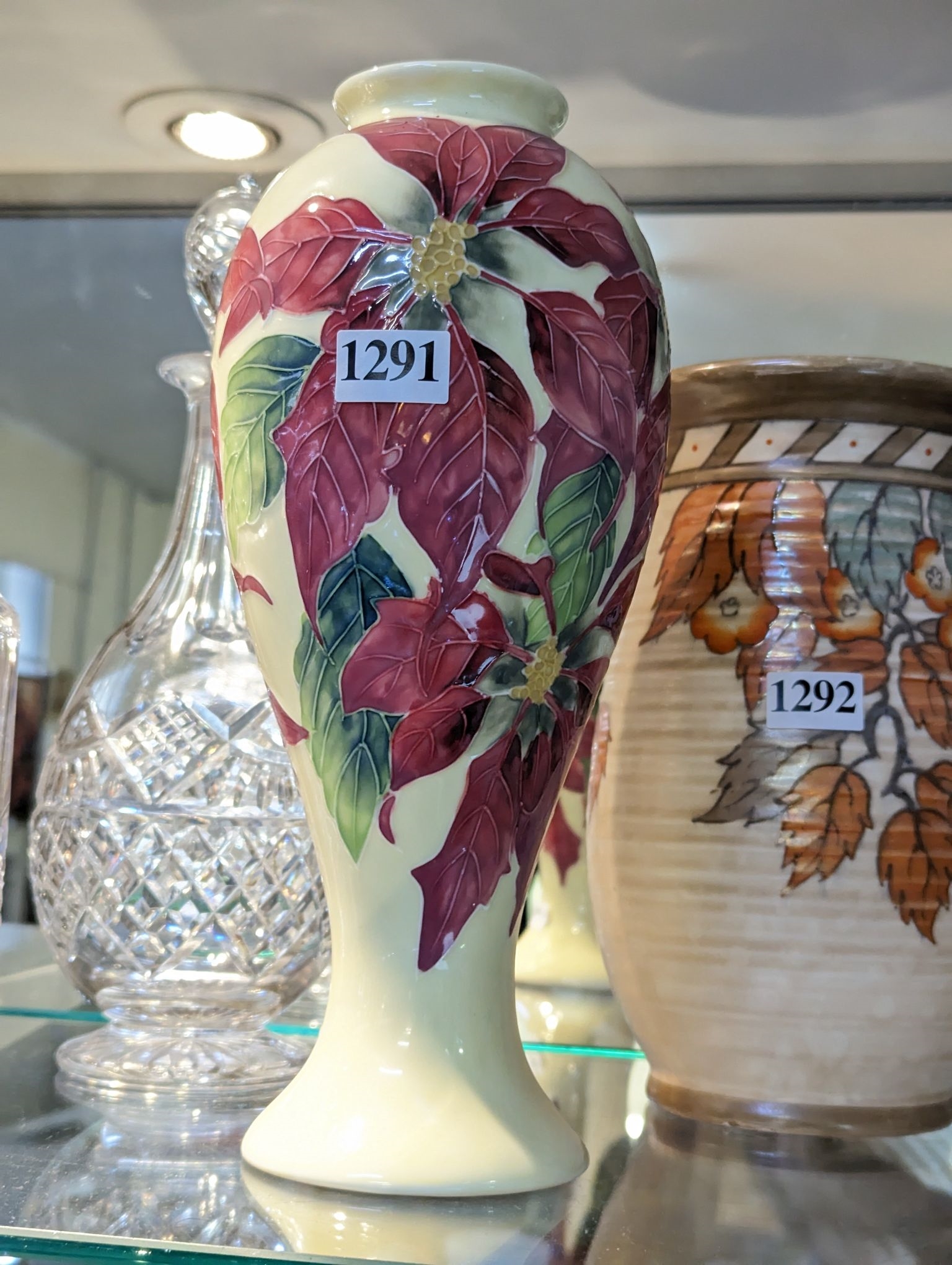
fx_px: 1756
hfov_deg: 30.3
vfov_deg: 39.6
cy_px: 632
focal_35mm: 48
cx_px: 476
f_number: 1.85
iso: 487
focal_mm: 6.81
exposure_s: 1/99.9
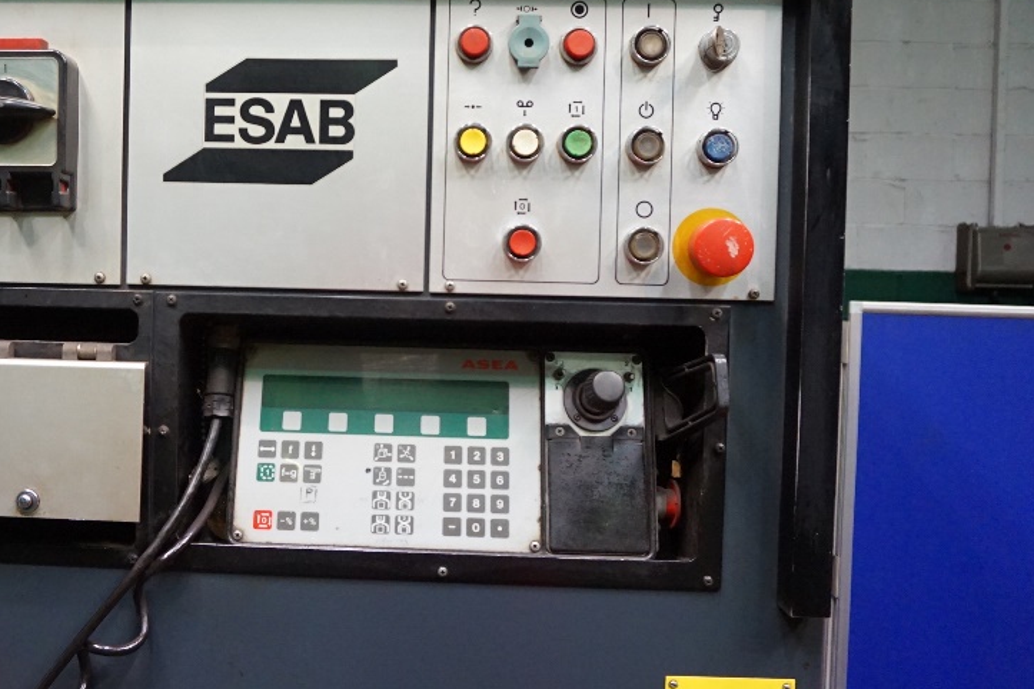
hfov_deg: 55.0
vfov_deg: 38.8
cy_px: 287
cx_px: 376
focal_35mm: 34
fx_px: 976
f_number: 3.5
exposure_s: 1/160
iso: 2000
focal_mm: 16
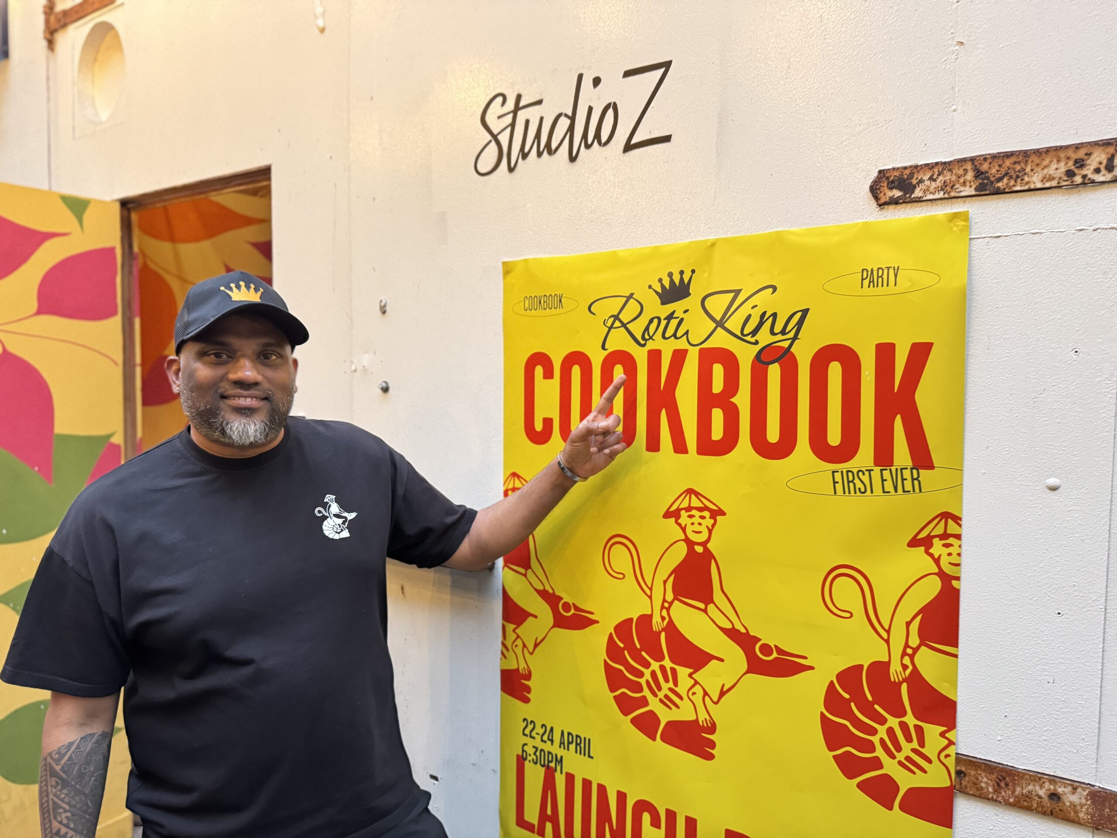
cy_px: 419
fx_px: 774
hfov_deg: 71.6
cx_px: 558
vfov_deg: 56.8
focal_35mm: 24
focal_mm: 6.76
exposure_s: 1/25
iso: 1000
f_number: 1.78
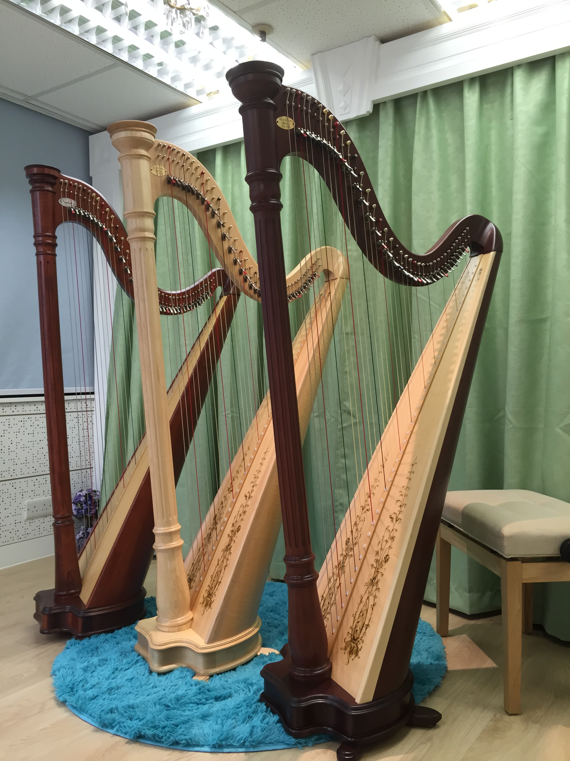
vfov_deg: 61.7
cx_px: 285
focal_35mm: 29
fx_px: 637
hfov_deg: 48.2
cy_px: 380
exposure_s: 1/33
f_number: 2.2
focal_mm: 4.15
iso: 32
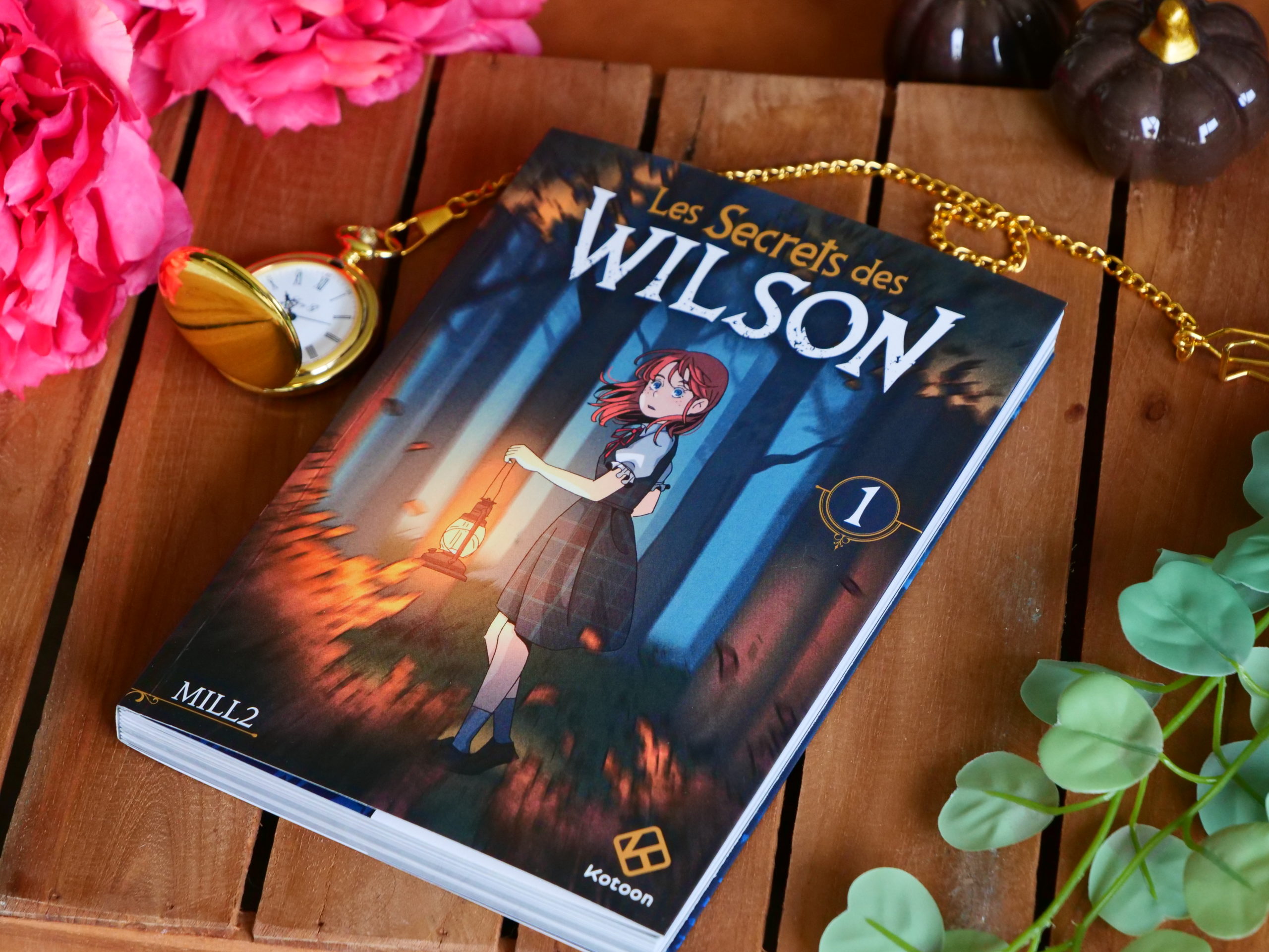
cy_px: 476
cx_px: 634
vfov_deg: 13.2
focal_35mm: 112
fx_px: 4106
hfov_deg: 17.6
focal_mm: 56
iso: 1600
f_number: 5
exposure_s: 1/100
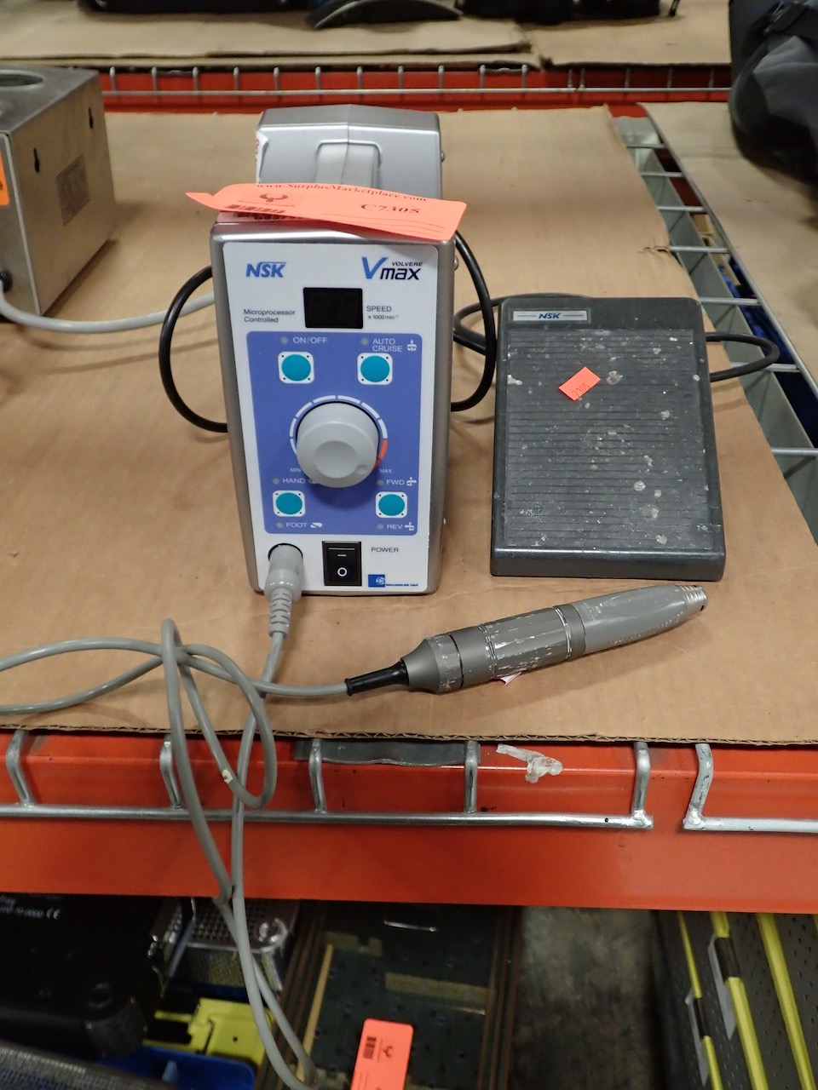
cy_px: 545
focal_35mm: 30
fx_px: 945
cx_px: 409
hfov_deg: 46.8
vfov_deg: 60.0
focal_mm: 5.5
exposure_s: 1/30
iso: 500
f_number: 2.3
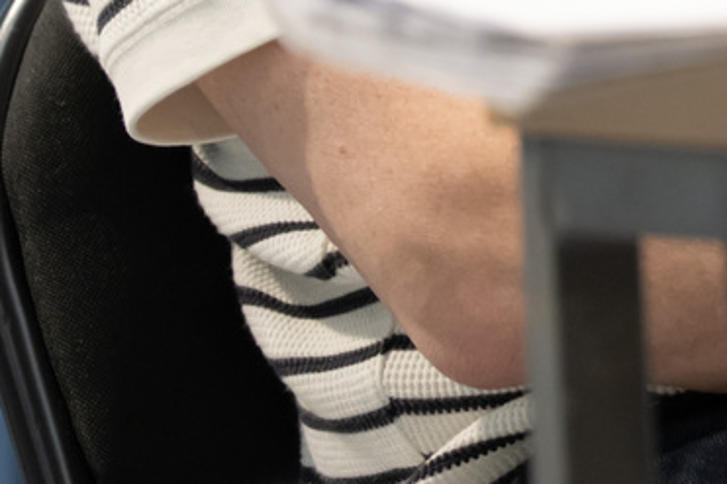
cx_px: 1615
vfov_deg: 1.4
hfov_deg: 2.1
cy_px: -637
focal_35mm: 996
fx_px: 20104
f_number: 2.8
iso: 1000
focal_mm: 171
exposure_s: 1/250
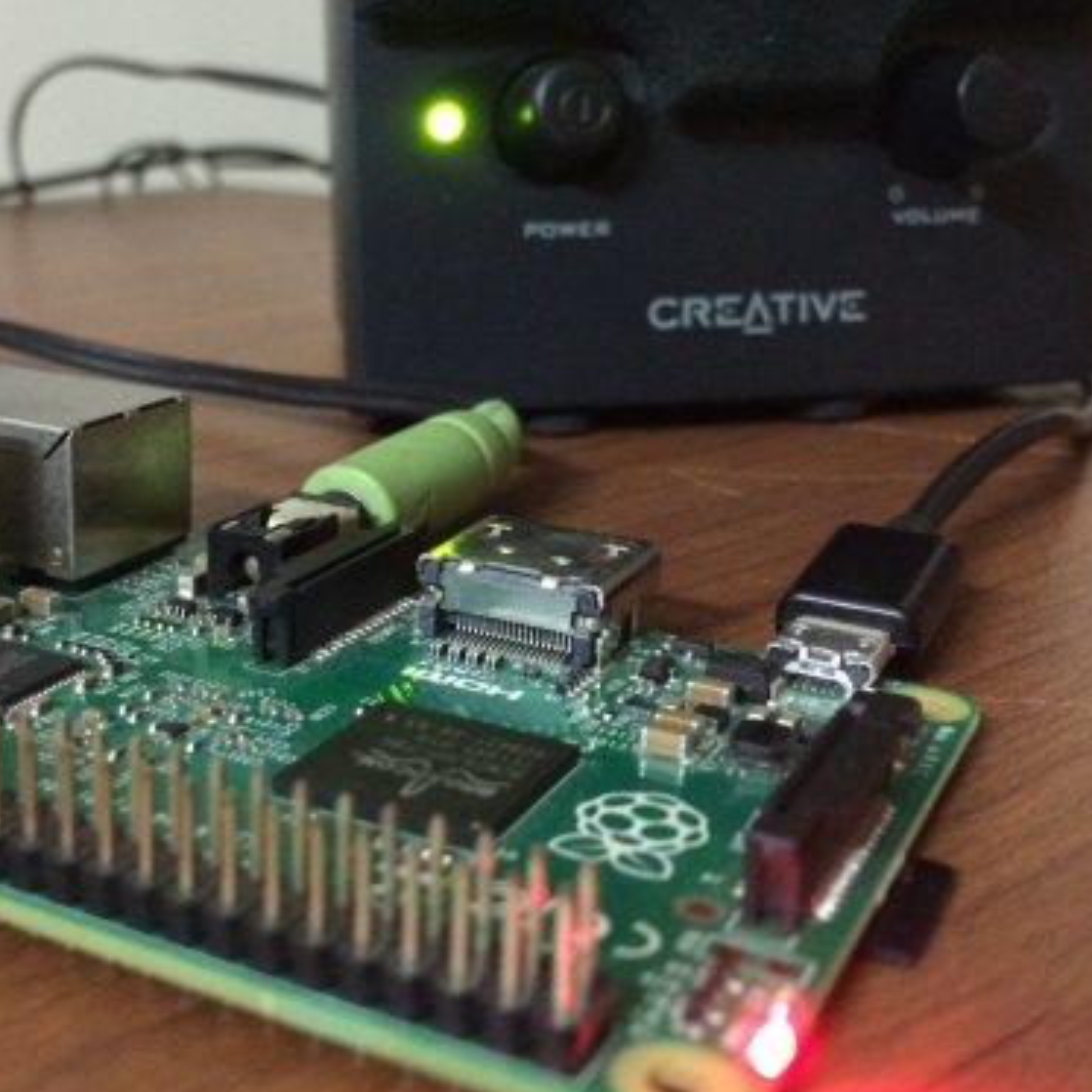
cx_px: 366
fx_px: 1570
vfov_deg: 38.3
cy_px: 463
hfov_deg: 37.9
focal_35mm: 44
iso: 320
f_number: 2.2
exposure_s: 1/17
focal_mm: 4.15
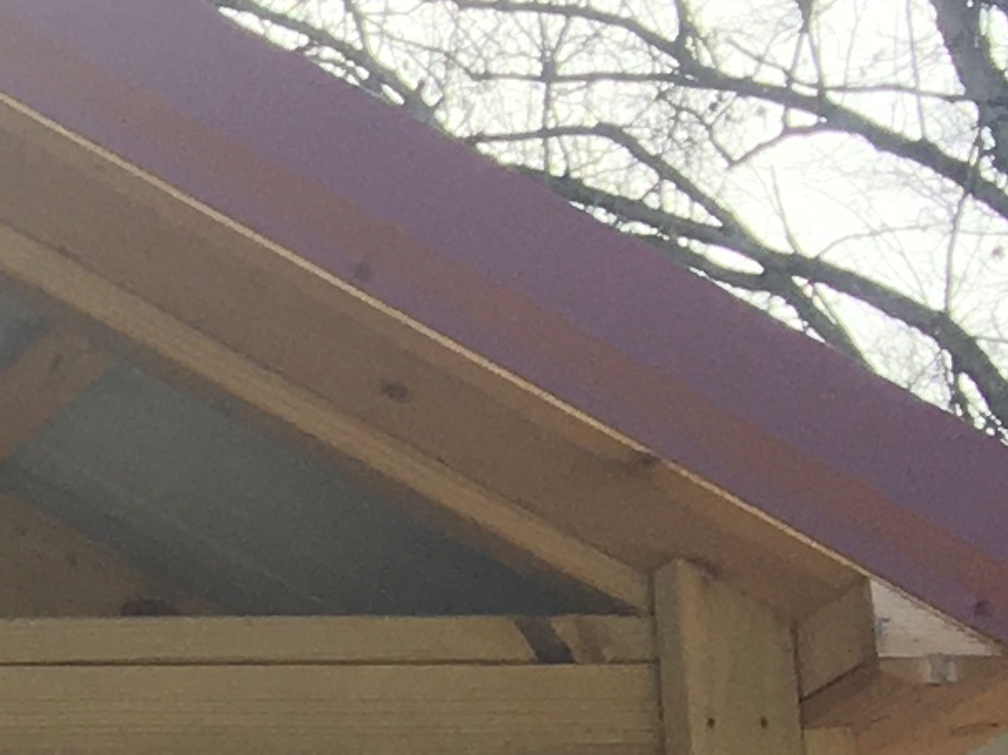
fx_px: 5618
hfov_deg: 8.3
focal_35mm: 193
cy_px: 1718
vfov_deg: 7.3
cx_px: -2216
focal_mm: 4.15
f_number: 2.2
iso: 25
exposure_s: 1/375
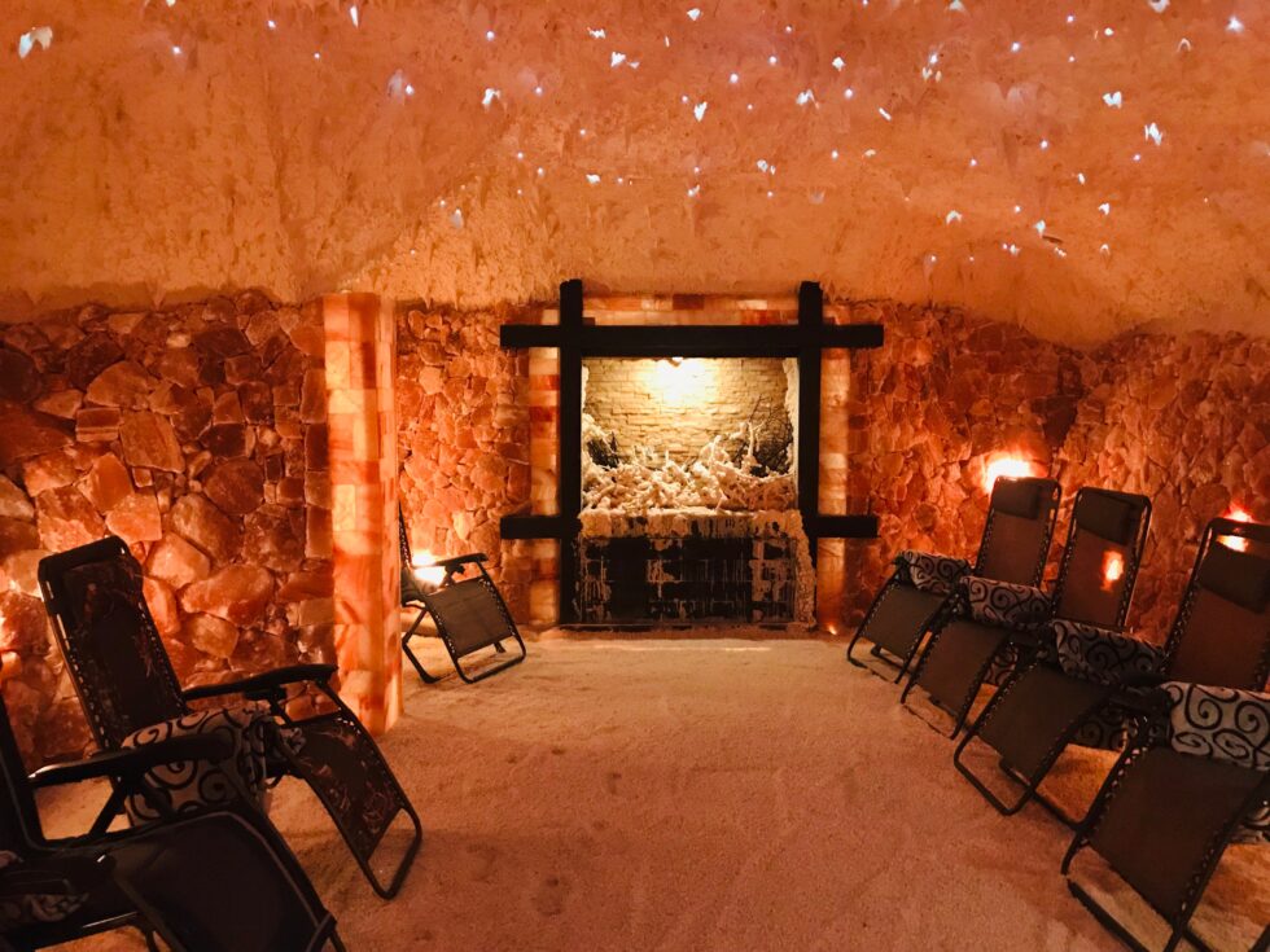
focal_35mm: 28
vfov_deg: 49.7
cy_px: 476
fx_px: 1027
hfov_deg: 63.4
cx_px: 635
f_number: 1.8
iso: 125
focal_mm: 3.99
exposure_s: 1/4
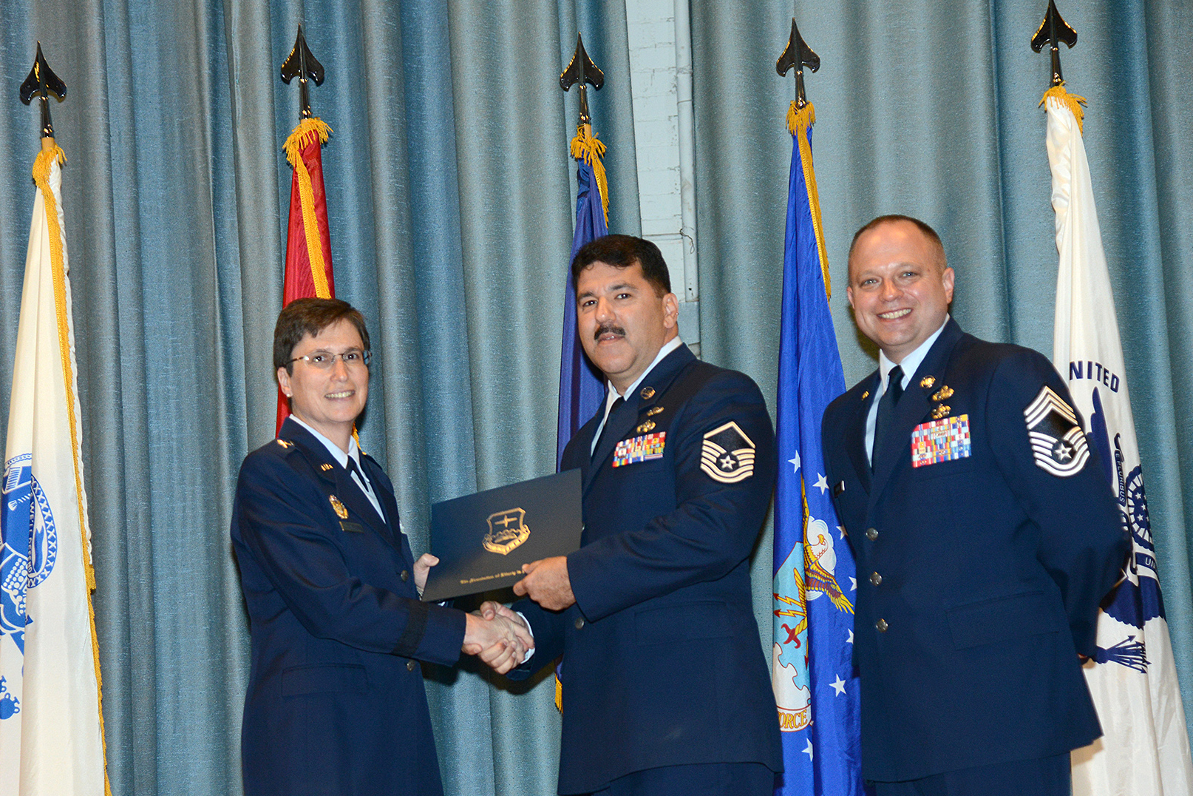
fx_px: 2883
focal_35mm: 87
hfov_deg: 23.4
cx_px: 573
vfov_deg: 15.7
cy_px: 441
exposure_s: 1/80
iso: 1250
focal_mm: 78
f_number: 4
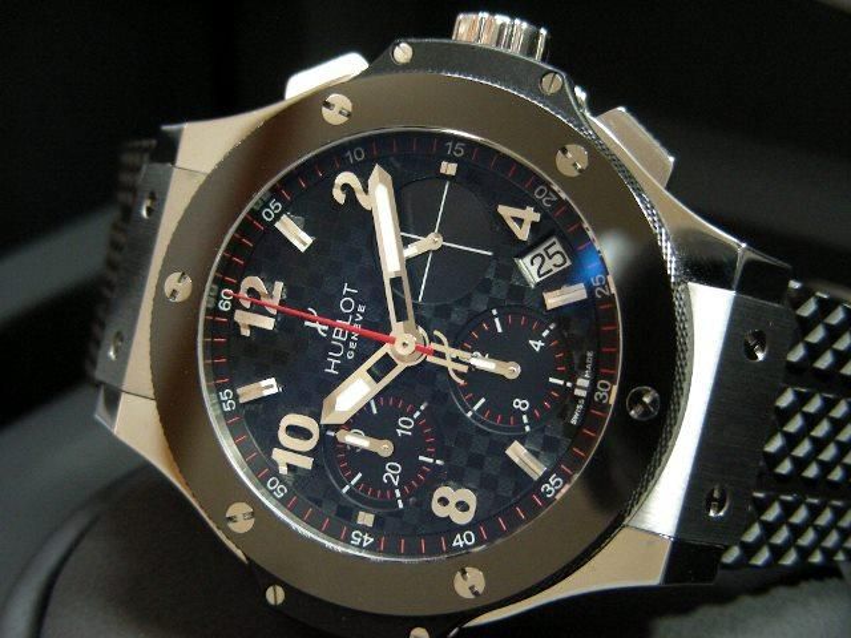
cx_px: 426
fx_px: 1549
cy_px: 319
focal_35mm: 63
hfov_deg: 30.7
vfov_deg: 23.3
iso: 200
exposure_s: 1/19.3
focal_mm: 10.5
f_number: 3.5
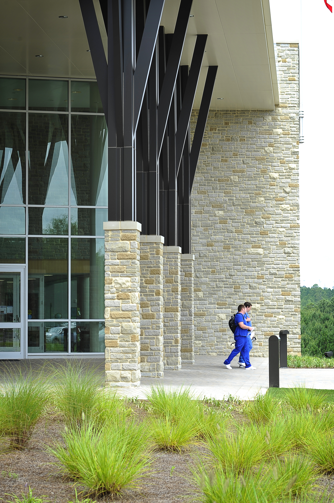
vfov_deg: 23.9
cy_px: 252
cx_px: 167
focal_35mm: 85
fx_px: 1184
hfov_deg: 16.1
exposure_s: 1/125
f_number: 8
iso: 100
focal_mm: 85
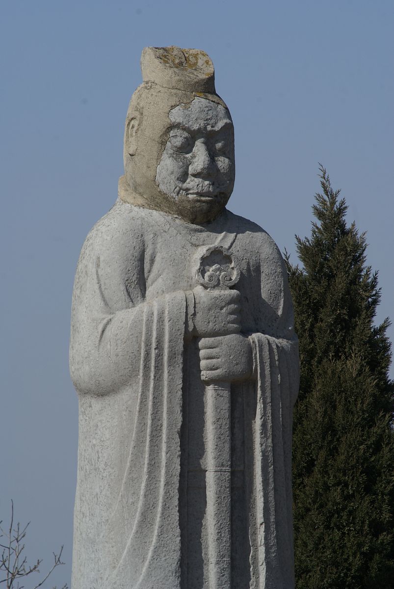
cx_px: 197
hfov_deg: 4.6
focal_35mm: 300
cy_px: 294
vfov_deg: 6.9
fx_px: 4912
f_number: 16
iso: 100
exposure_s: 1/125
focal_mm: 200
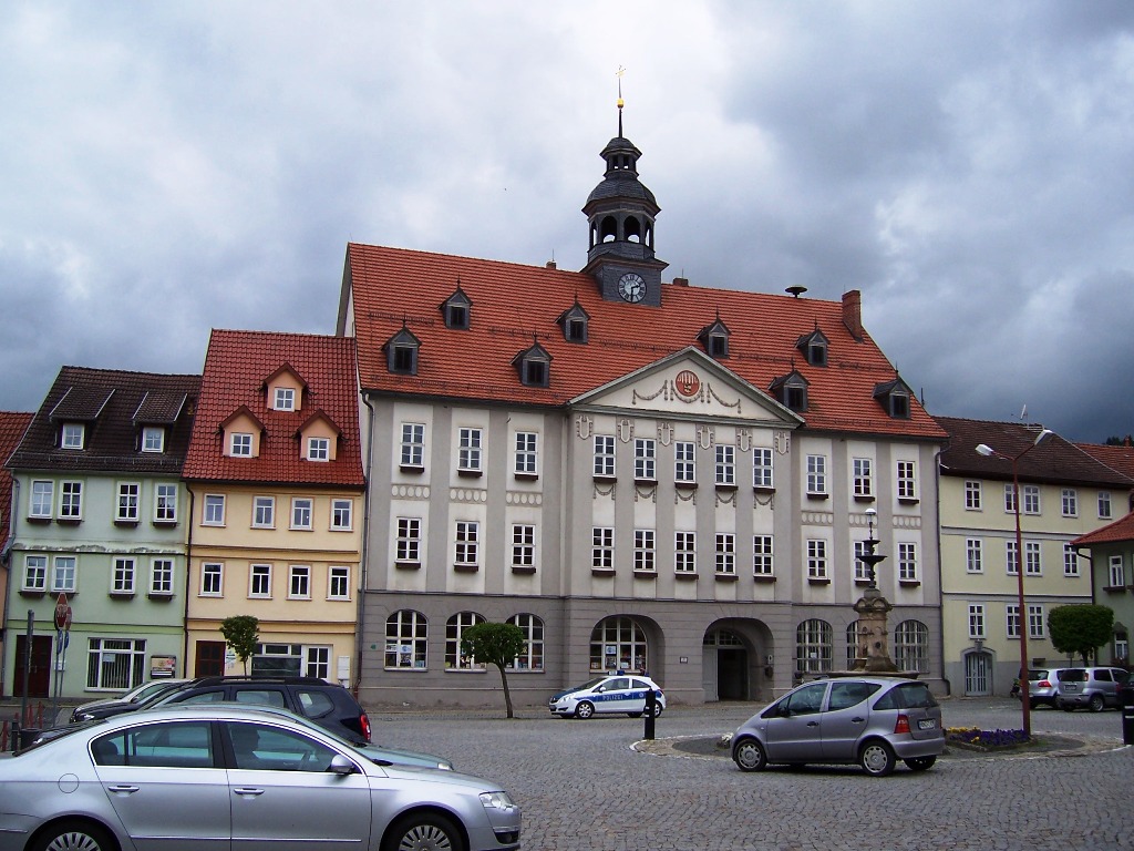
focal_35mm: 36
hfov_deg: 51.4
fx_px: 1179
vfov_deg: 39.7
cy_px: 426
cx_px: 567
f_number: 3
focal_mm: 6
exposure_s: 1/750
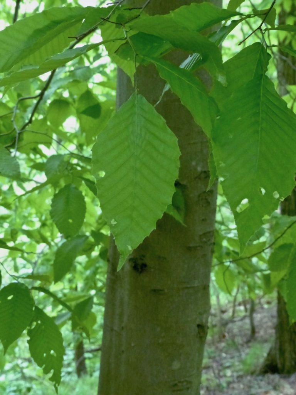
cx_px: 148
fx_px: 718
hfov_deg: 23.3
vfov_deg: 30.7
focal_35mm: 63
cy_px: 198
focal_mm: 11.4
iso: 800
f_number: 3.2
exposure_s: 1/125
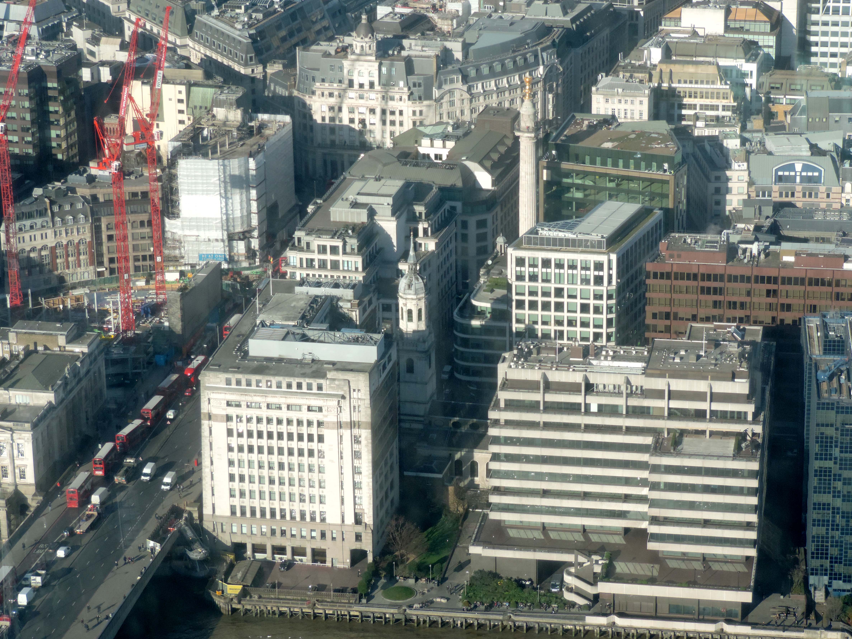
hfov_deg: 19.1
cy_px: 324
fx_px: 2535
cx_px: 425
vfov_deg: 14.4
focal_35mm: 103
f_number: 4.1
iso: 200
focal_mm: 17.8
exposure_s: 1/500
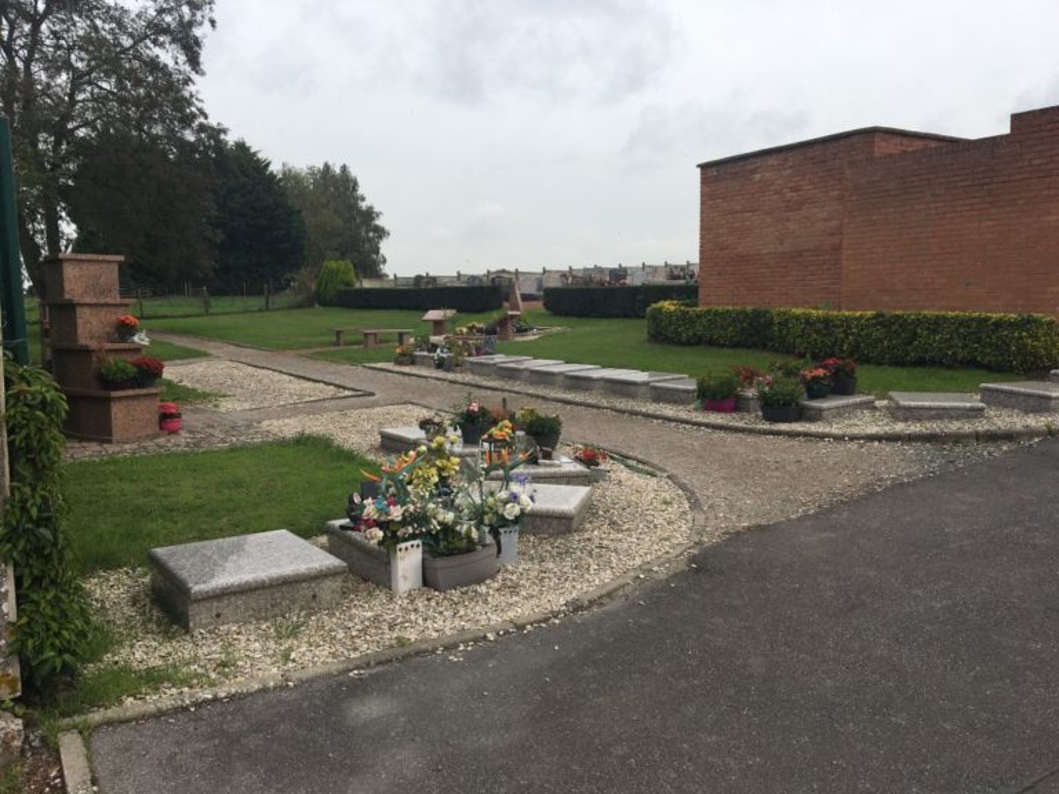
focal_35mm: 29
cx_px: 530
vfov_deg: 48.2
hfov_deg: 61.7
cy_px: 397
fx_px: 887
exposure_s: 1/1261
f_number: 2.2
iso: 25
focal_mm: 4.15
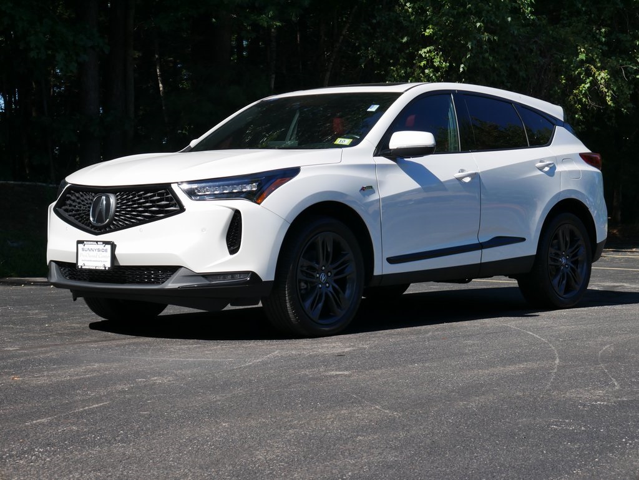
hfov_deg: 25.0
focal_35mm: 78
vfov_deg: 18.9
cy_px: 240
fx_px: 1441
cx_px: 320
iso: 200
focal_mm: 39
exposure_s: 1/400
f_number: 8
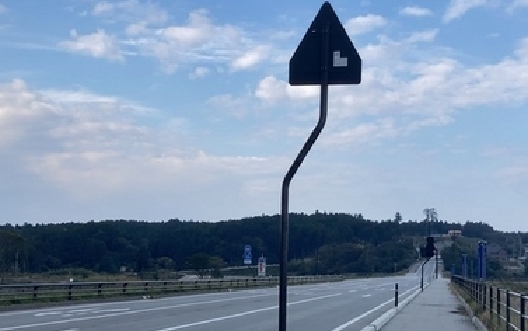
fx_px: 907
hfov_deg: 32.4
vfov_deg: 20.3
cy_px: 295
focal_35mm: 63
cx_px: 209
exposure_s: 1/813
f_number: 1.8
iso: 20
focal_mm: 3.99
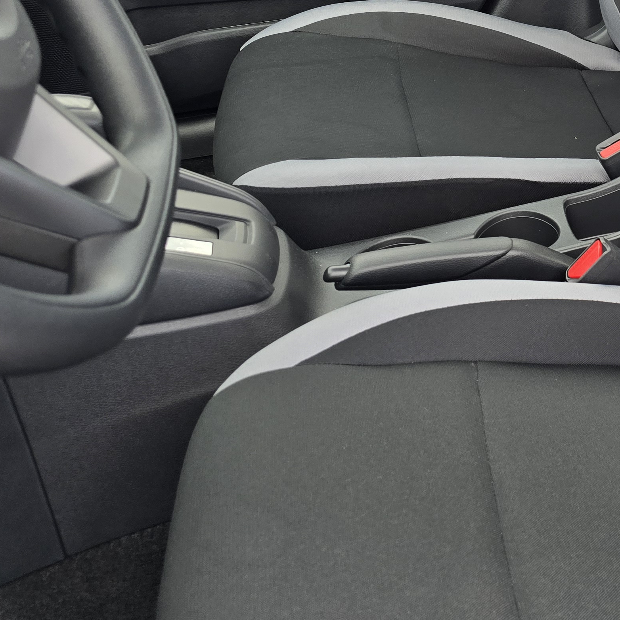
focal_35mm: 52
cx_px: 738
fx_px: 1054
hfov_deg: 28.6
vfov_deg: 30.9
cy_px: 30
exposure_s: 1/180
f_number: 1.7
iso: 50
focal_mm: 6.3
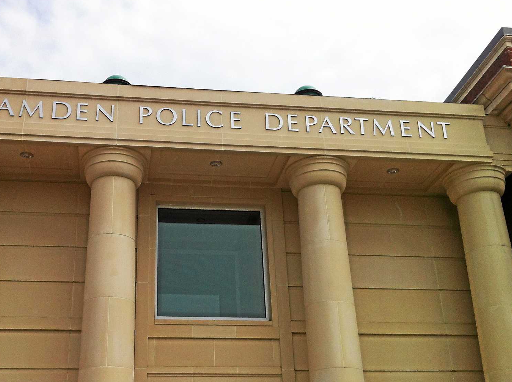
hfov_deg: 39.5
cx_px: 198
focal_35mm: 48
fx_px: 709
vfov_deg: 30.1
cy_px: 219
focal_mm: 3.85
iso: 80
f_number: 2.8
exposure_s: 1/2011
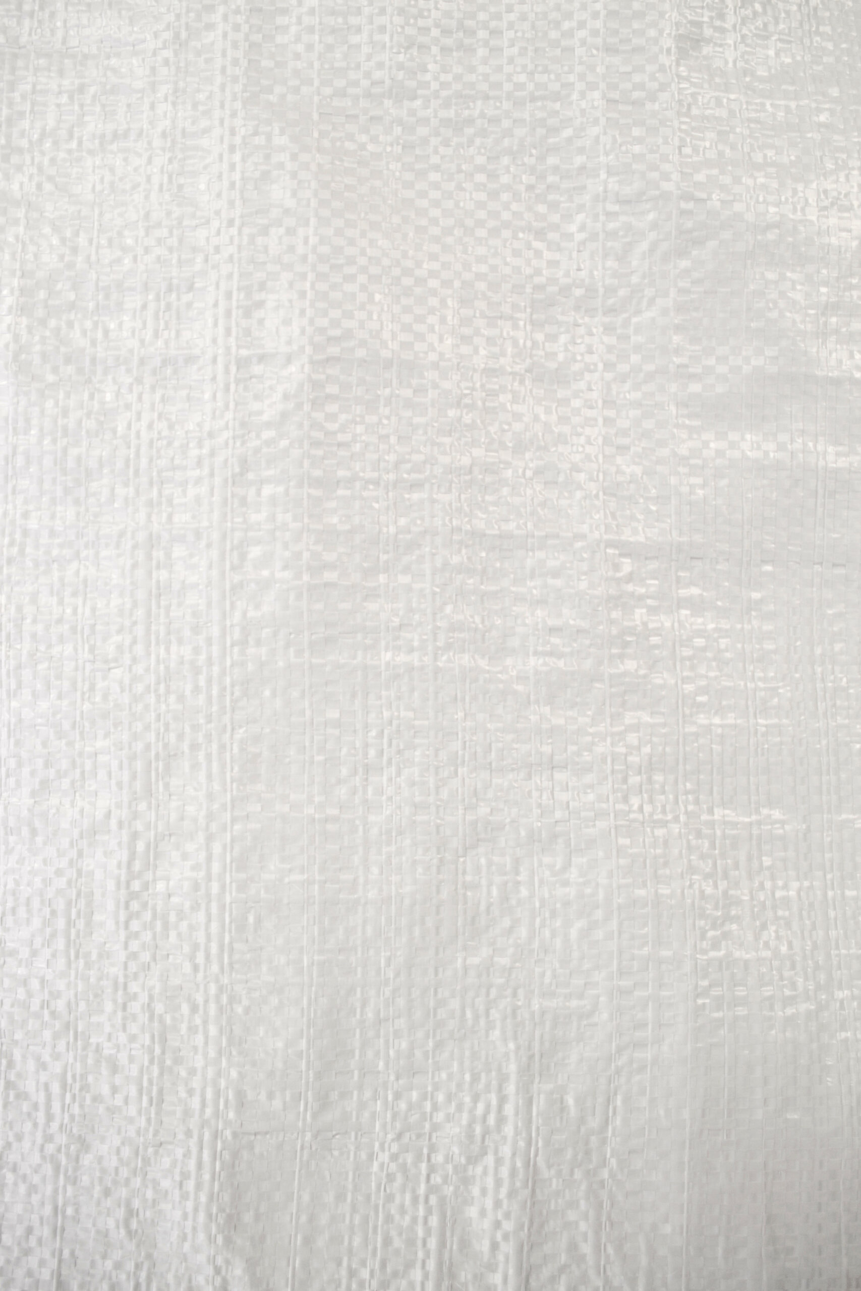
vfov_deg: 61.9
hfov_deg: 43.6
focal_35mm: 30
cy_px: 646
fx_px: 1076
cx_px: 430
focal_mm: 20
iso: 280
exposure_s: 1/125
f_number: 5.6
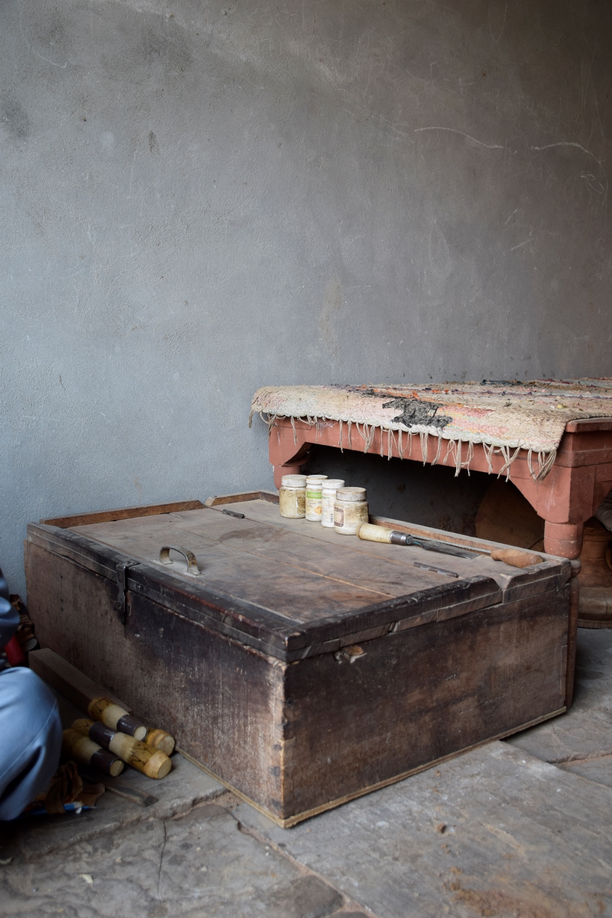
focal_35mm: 34
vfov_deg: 55.1
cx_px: 306
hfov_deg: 38.4
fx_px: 880
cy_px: 459
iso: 400
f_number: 4.5
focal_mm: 23
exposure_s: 1/80
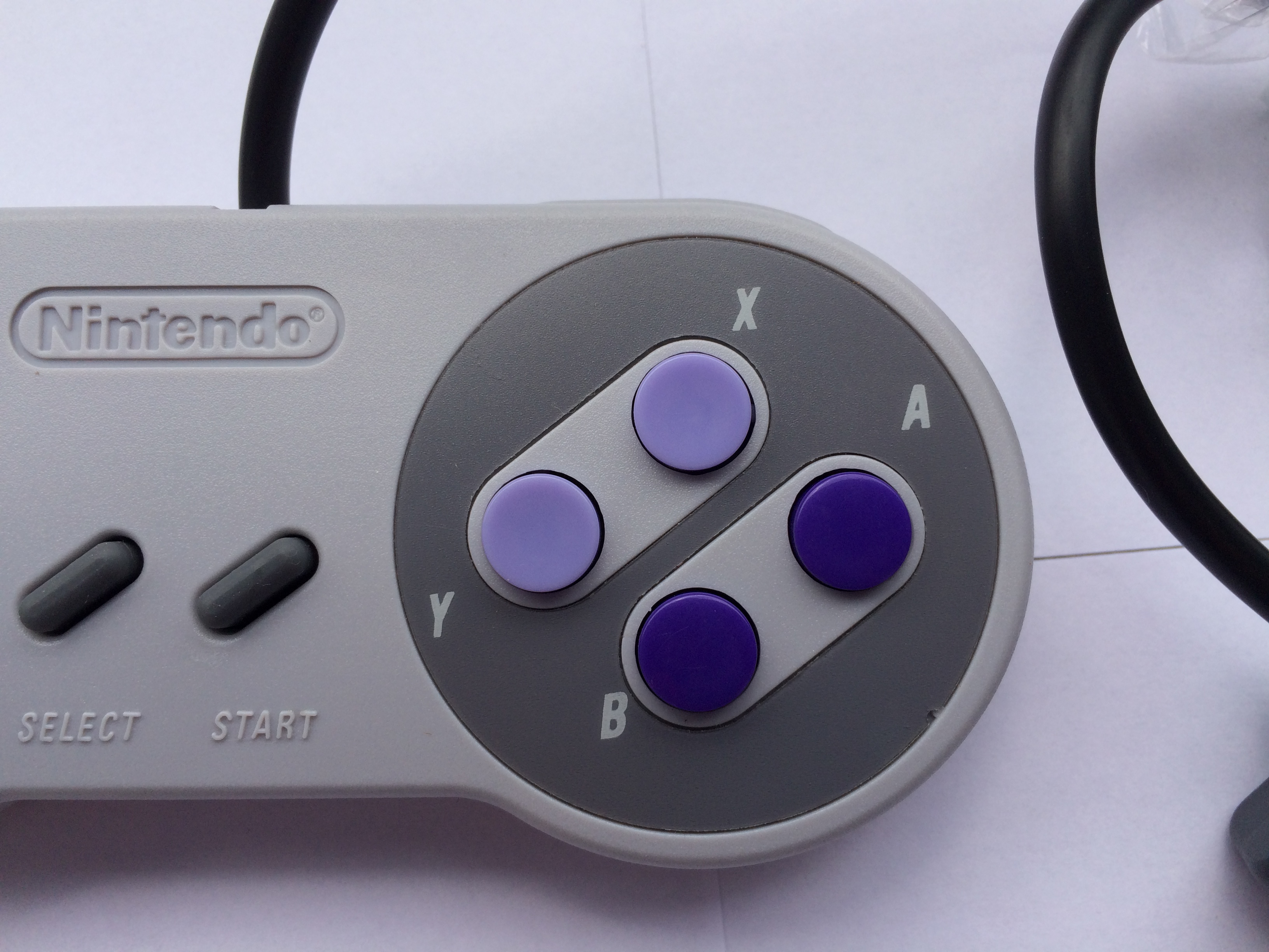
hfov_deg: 61.7
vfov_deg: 48.2
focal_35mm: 29
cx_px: 634
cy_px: 476
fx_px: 1063
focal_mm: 4.15
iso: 32
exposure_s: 1/892
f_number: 2.2
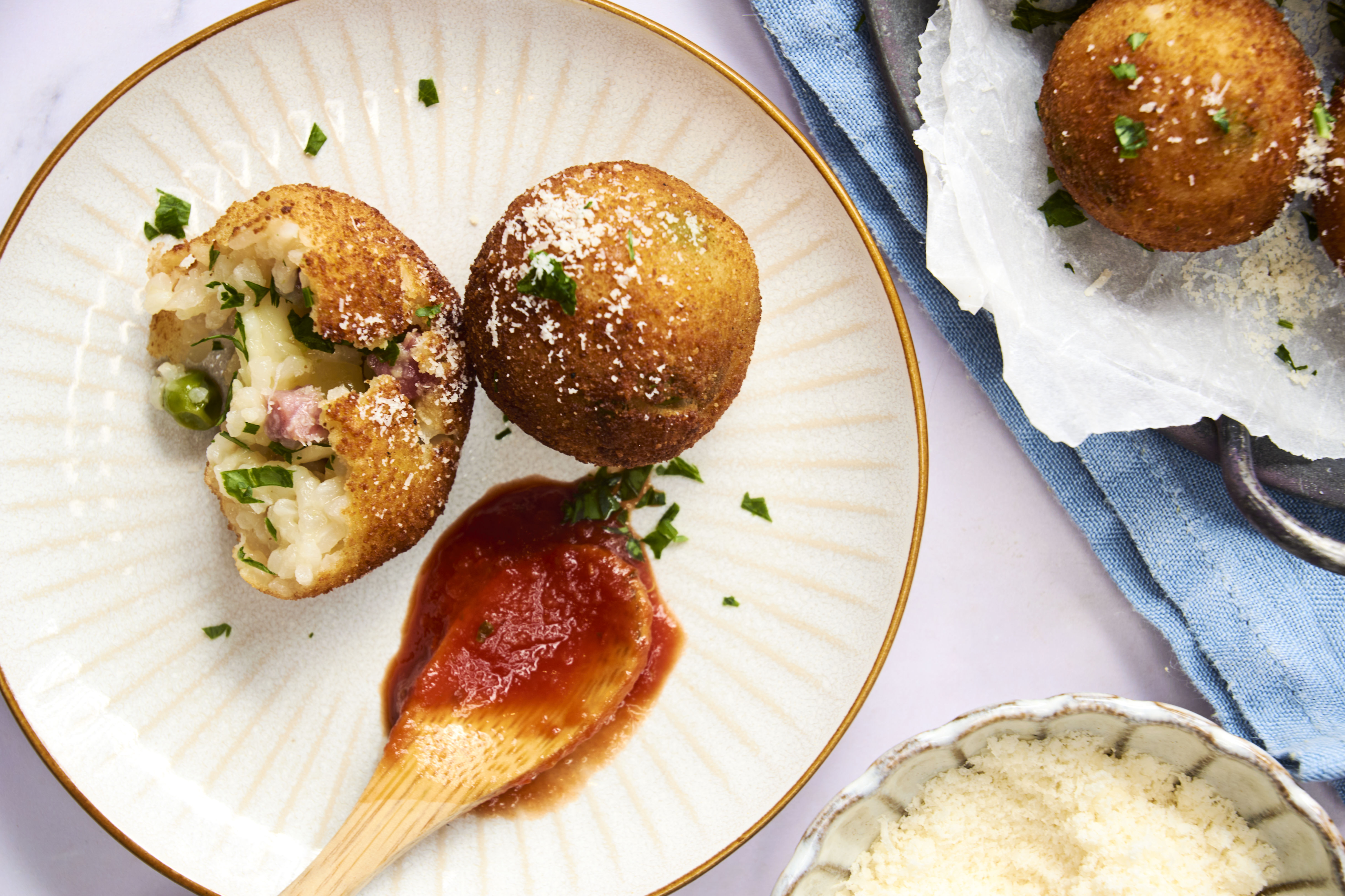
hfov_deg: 19.5
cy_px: 448
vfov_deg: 13.0
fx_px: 3922
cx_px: 672
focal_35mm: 105
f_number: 8
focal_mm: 70
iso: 100
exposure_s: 1/100
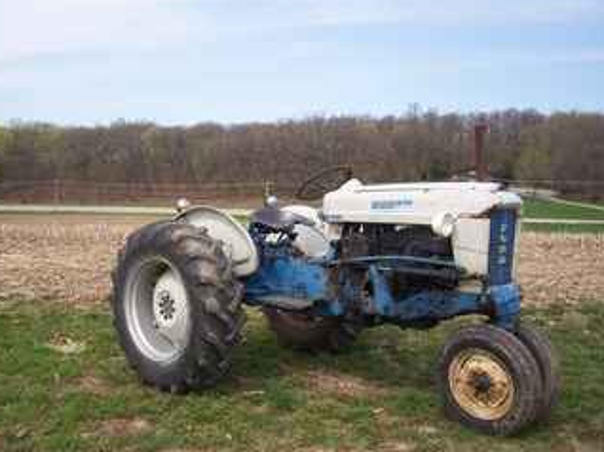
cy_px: 226
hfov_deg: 47.9
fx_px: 680
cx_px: 300
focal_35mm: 39
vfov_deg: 36.8
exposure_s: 1/435
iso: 100
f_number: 4.5
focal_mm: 5.9
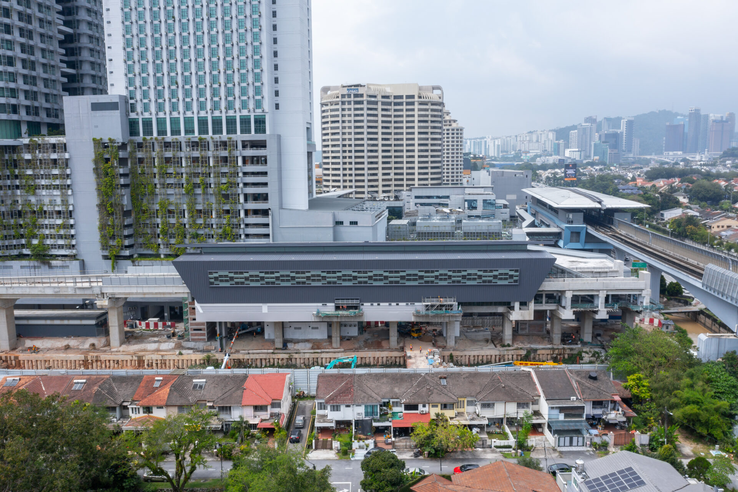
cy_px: 246
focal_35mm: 28
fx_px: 574
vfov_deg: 46.4
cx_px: 369
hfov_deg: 65.5
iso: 100
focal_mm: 10.26
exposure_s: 1/400
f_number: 6.3
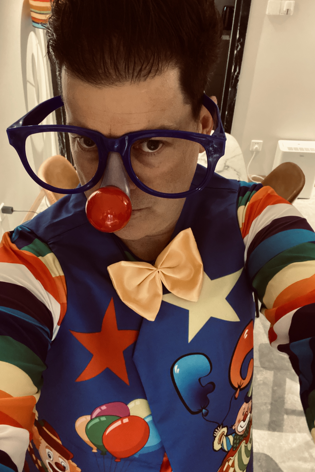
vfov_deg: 58.7
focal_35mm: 32
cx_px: 134
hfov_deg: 41.0
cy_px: 235
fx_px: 420
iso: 1000
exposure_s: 1/17
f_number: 2.2
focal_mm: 2.71
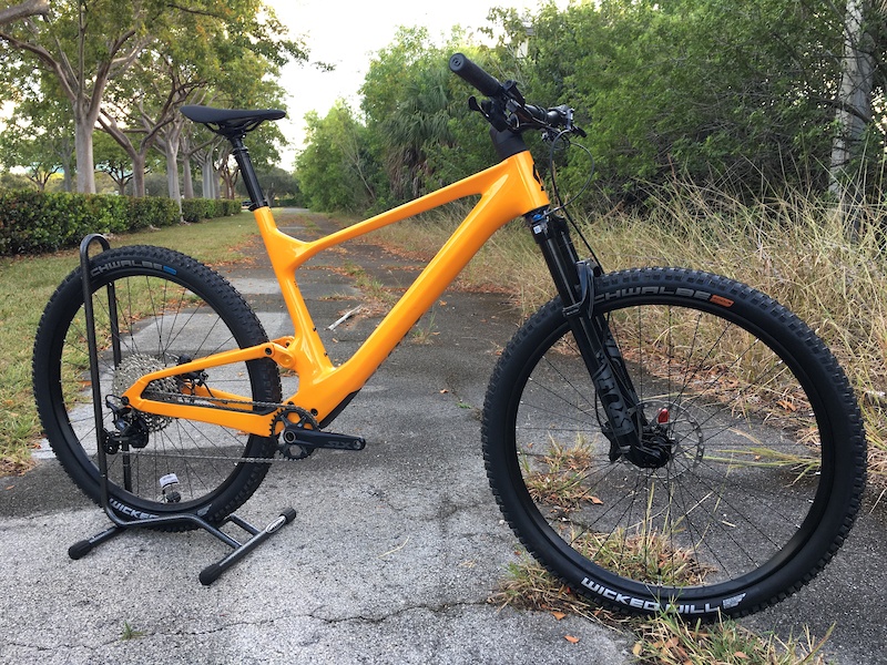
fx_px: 743
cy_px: 332
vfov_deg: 48.2
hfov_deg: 61.7
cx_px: 444
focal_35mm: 29
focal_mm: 4.15
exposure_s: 1/60
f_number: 2.2
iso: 25
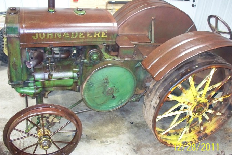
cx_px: 116
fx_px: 245
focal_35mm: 38
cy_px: 81
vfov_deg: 35.0
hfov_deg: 50.7
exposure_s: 1/30
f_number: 2.8
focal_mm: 7.54
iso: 400
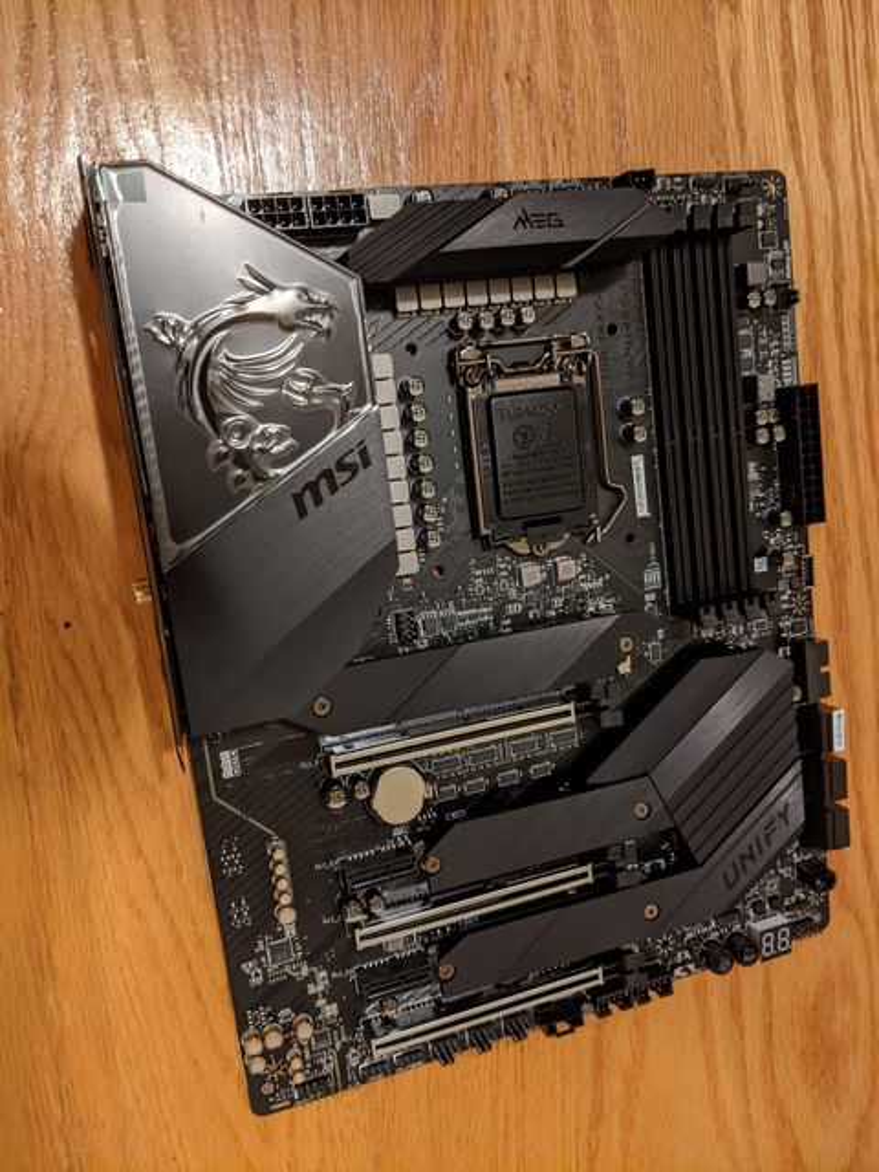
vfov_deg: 65.3
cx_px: 440
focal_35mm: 27
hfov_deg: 51.4
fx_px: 914
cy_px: 586
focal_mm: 4.44
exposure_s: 1/24
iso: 309
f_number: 1.8
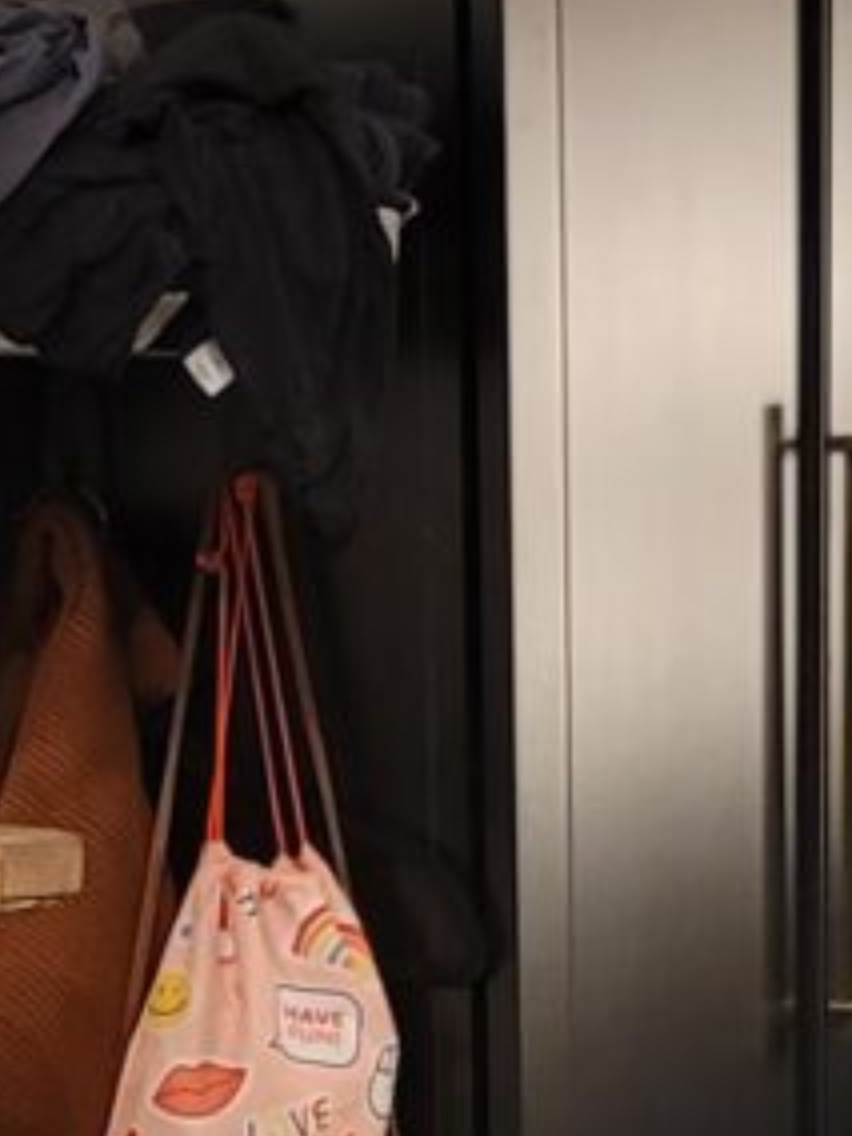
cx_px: 448
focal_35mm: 180
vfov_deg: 10.5
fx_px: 5907
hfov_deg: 8.2
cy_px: 1800
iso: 320
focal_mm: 7
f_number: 1.8
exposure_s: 1/39
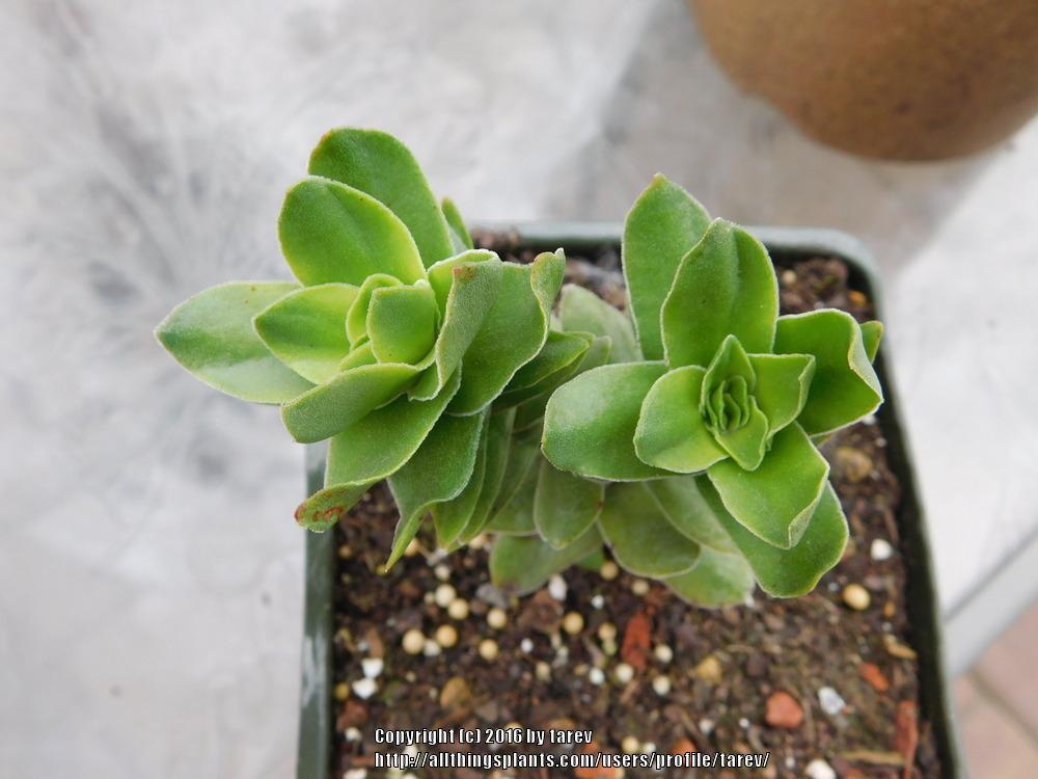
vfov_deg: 39.7
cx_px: 519
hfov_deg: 51.4
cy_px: 390
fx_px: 1080
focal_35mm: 36
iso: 125
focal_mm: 6.3
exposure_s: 1/60
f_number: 3.5
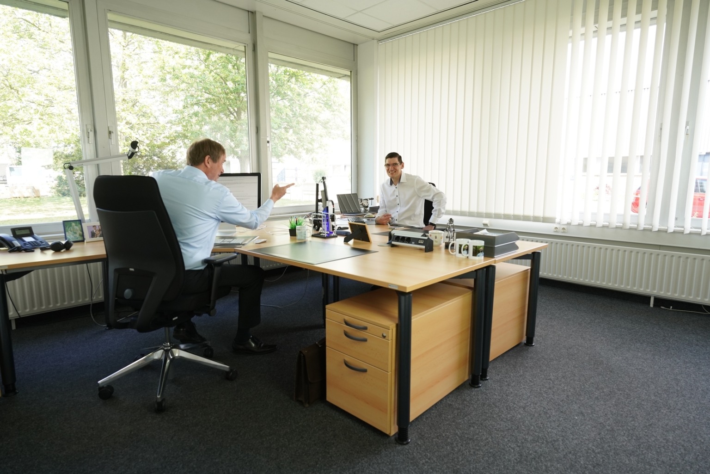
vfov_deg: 59.5
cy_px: 237
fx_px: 414
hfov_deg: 81.2
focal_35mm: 21
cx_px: 355
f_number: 4.5
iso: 800
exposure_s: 1/250
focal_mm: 21
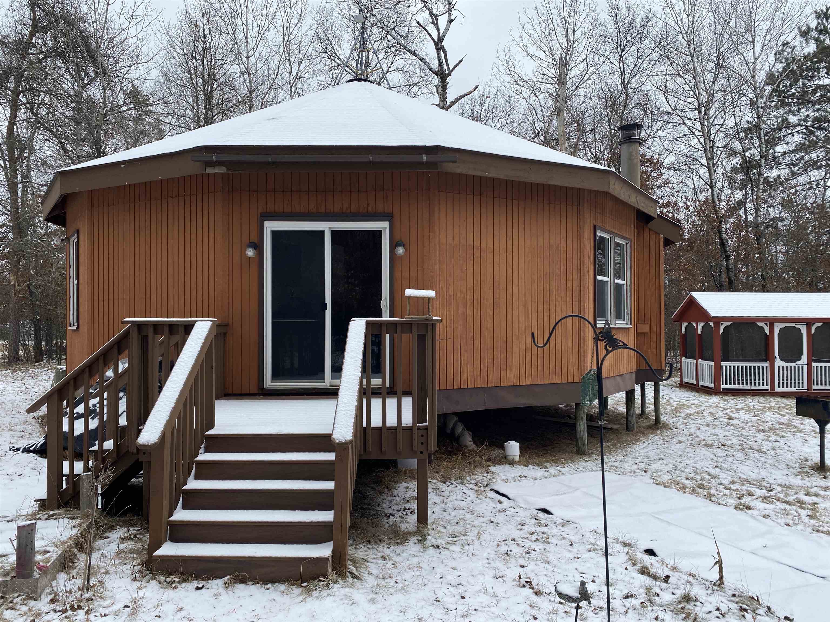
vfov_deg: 53.1
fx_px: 623
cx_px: 415
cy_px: 311
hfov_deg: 67.3
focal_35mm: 26
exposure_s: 1/613
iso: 32
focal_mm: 4.25
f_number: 1.8
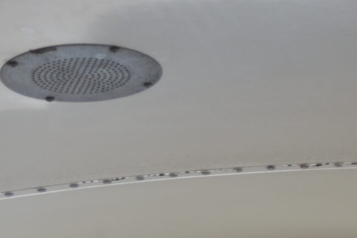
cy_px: 459
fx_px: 2211
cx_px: 394
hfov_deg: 9.1
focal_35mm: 223
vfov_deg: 6.0
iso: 140
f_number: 4.8
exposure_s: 1/125
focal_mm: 38
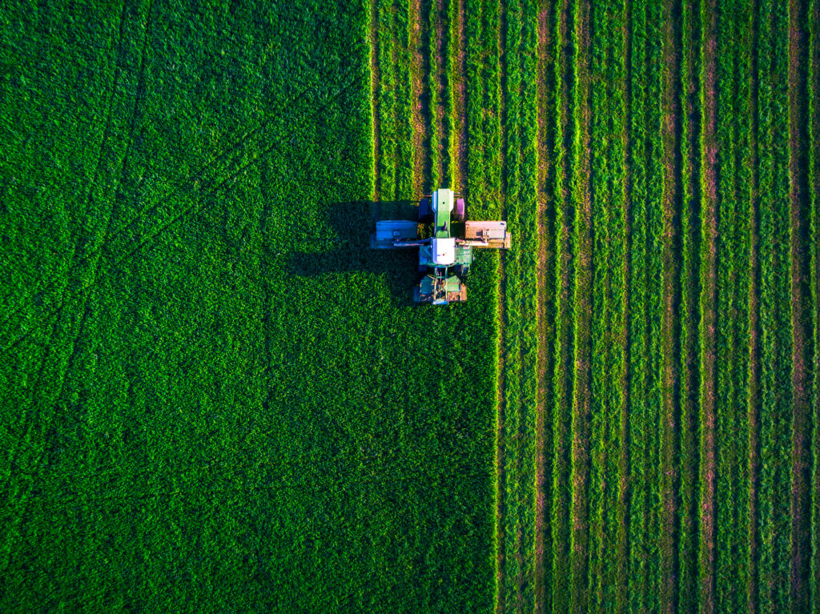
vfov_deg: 65.9
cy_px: 307
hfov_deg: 81.8
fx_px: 474
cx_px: 410
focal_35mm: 20
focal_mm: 3.61
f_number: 2.8
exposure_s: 1/25
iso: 226
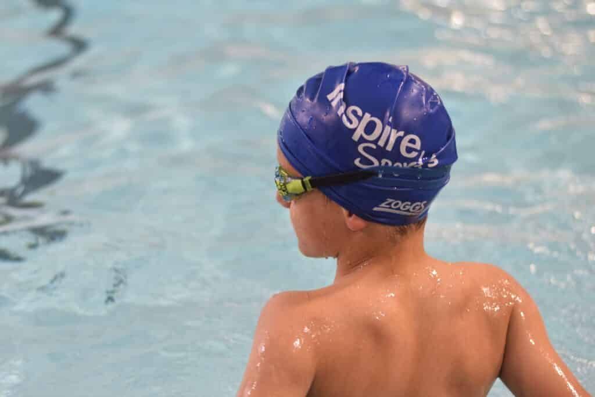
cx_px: 298
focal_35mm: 75
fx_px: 1240
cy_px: 198
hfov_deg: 27.0
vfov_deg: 18.2
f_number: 2
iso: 400
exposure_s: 1/200
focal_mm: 50
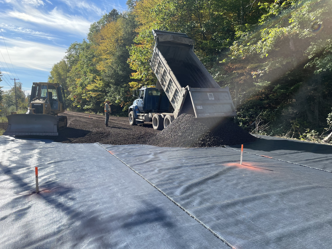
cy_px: 124
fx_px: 249
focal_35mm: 26
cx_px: 166
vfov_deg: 53.1
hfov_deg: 67.3
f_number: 1.6
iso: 50
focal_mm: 4.2
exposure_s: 1/1553
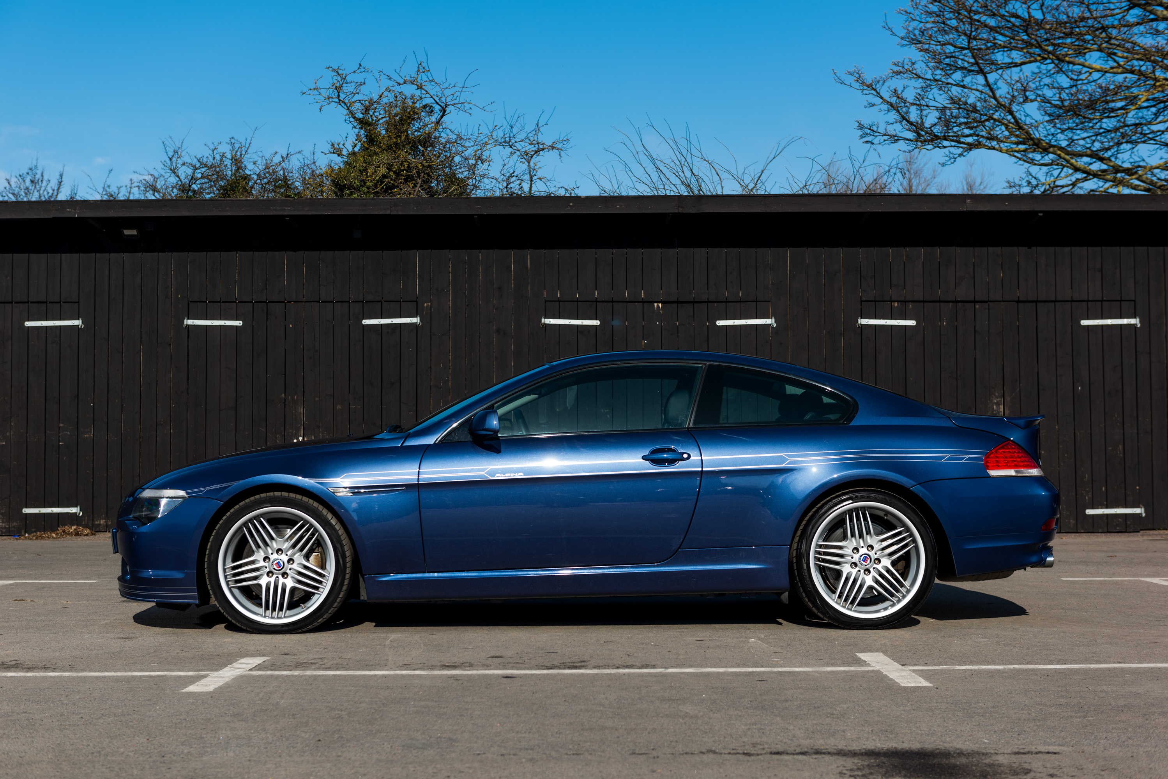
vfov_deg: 26.0
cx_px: 584
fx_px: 1687
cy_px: 390
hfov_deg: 38.2
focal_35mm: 52
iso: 31
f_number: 4.5
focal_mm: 52
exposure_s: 1/160
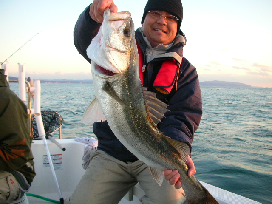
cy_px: 102
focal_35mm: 35
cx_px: 136
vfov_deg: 40.7
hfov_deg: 52.6
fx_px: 275
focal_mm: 5.8
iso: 50
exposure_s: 1/45.4
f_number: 3
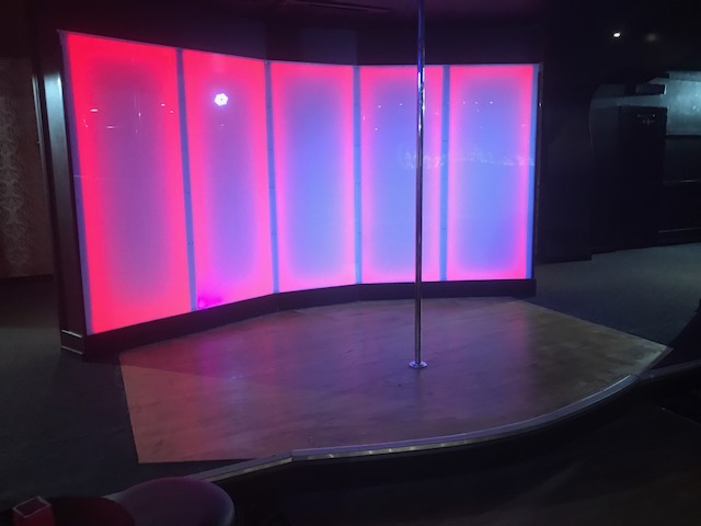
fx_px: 567
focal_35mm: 28
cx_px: 350
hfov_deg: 63.4
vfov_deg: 49.7
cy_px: 263
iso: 100
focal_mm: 3.99
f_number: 1.8
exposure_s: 1/15
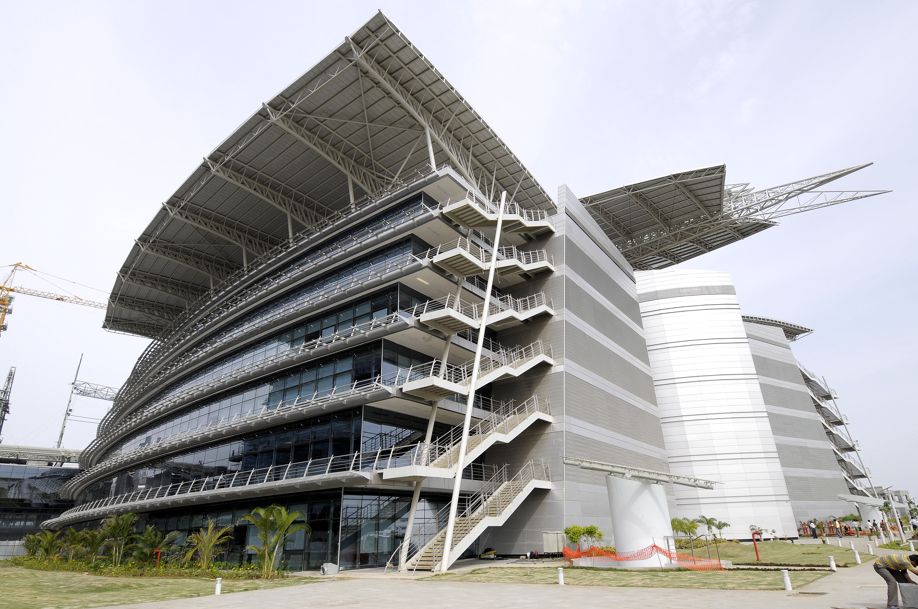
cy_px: 304
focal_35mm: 21
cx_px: 459
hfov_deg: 81.3
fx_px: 535
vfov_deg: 59.4
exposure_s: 1/125
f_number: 10
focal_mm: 14
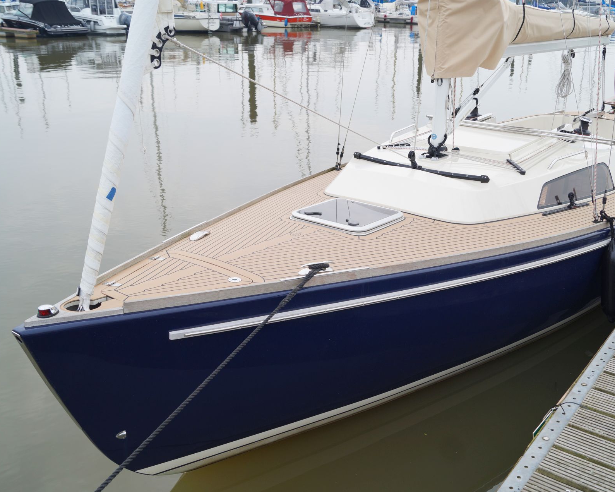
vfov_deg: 43.4
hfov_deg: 52.7
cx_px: 348
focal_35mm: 34
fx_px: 619
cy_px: 245
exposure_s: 1/250
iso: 100
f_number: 5
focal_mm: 20
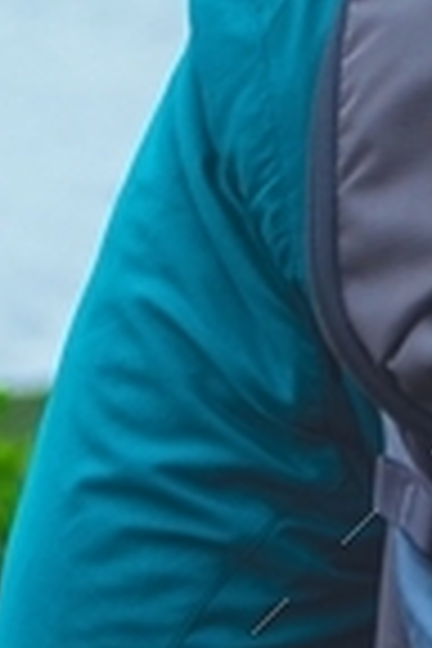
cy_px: -587
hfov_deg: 3.7
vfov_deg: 5.5
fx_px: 6623
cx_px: 742
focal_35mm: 368
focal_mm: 40
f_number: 3.5
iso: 100
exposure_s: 1/250
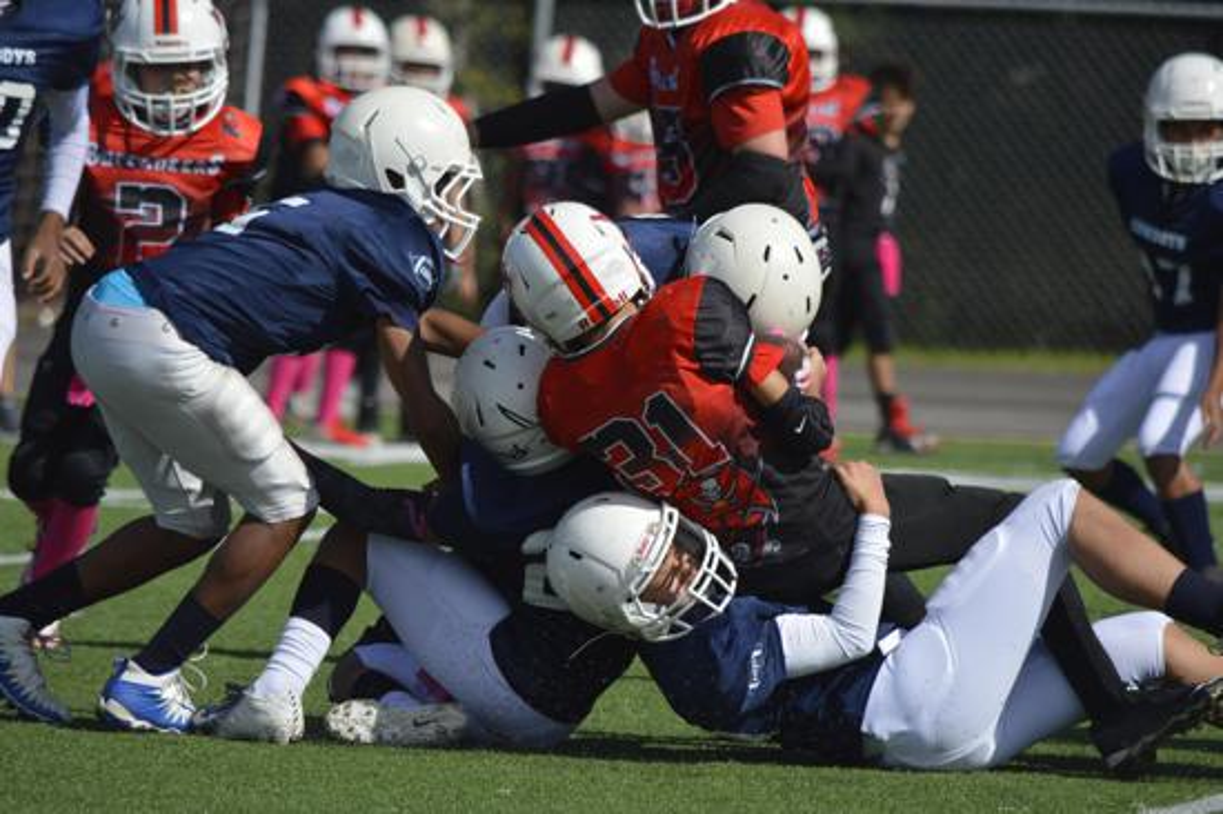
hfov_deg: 4.6
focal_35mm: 450
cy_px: 407
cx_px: 612
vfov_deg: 3.1
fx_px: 15278
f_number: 7.1
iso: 320
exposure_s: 1/2000
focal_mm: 300
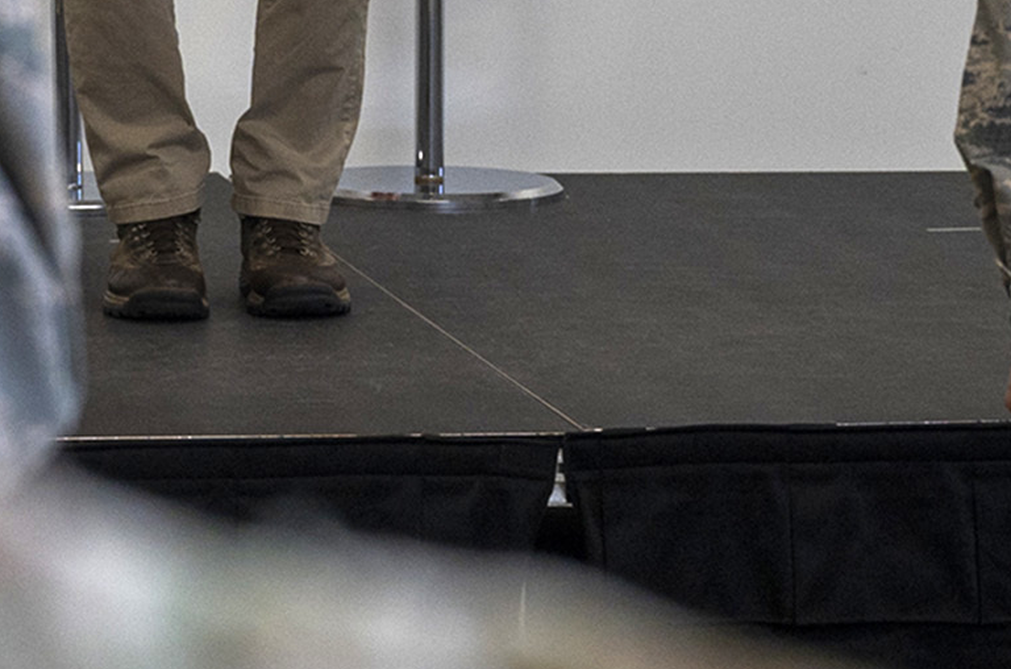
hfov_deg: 9.5
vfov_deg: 6.3
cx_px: -413
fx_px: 5911
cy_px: -575
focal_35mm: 211
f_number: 4
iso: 1000
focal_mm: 54
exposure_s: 1/80
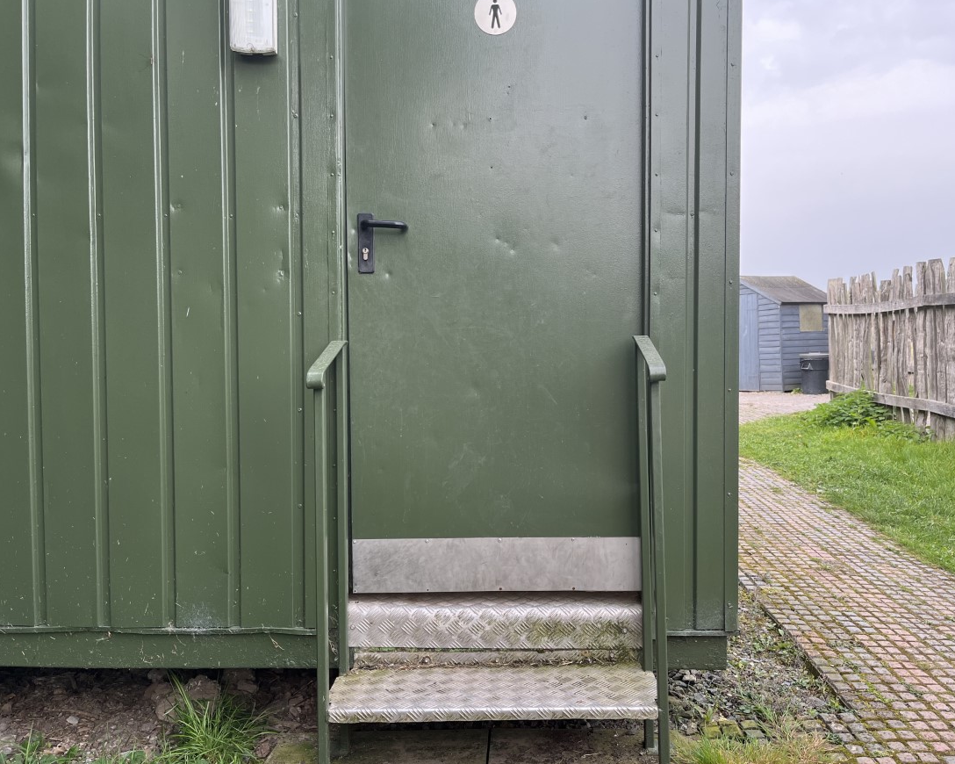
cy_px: 377
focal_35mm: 28
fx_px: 791
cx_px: 509
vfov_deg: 51.5
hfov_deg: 62.2
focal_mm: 5.1
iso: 50
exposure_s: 1/390
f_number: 1.6
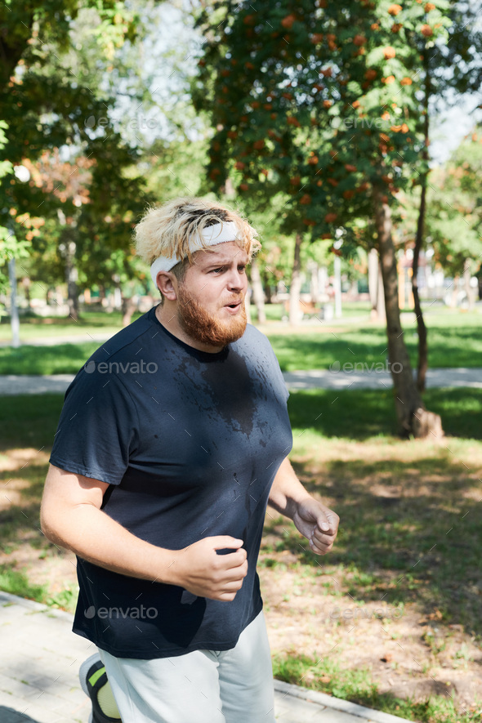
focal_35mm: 50
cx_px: 241
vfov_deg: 39.6
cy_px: 362
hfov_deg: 27.0
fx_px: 1004
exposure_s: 1/800
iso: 500
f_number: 4.5
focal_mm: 50
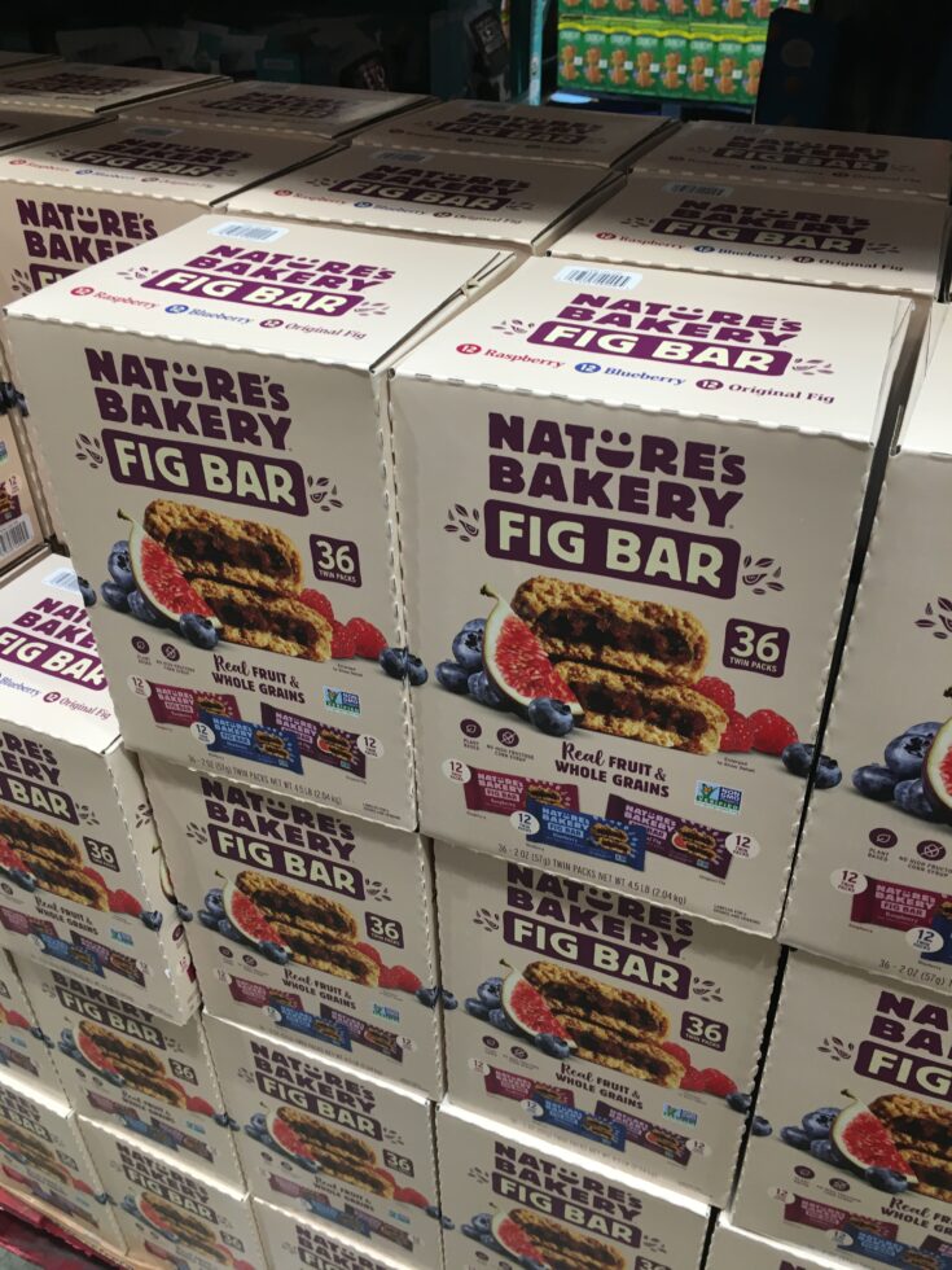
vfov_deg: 61.7
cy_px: 635
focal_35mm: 29
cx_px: 476
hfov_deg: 48.2
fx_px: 1063
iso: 64
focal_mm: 4.15
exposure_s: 1/33
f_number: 2.2
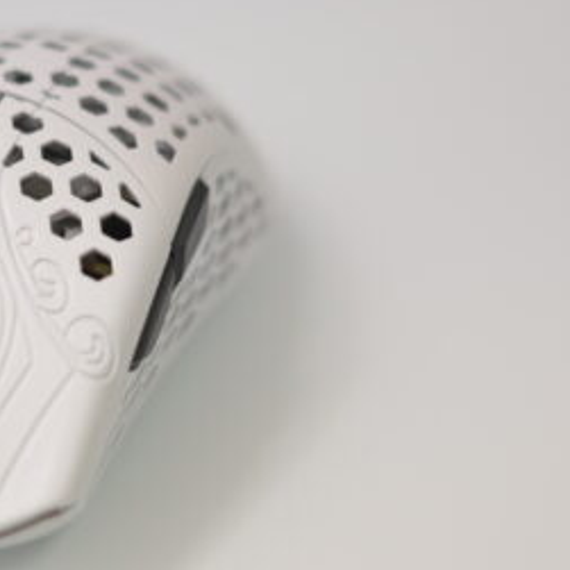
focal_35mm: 104
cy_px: 318
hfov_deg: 16.3
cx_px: -39
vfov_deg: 16.7
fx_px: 1937
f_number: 2.8
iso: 320
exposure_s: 1/125
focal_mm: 40
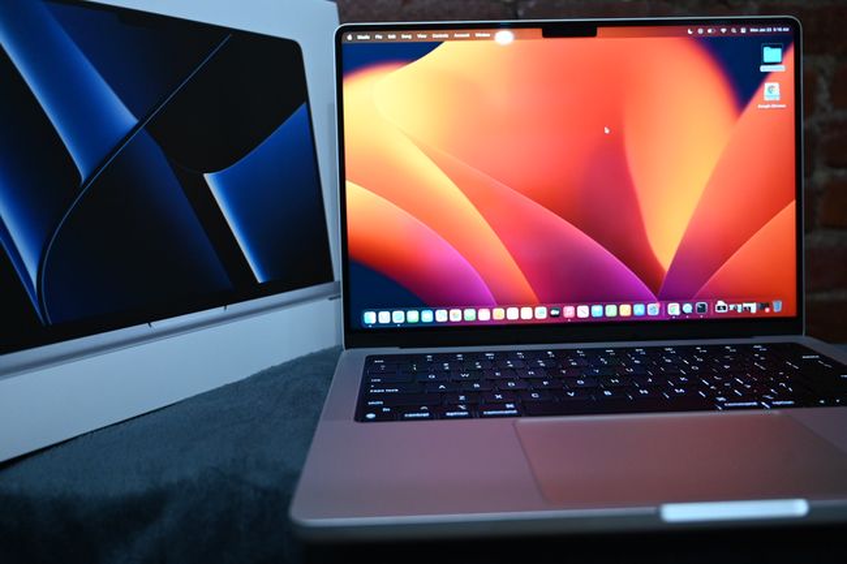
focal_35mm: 30
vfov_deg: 44.3
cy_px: 282
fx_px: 694
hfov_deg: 62.8
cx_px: 424
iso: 3200
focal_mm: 29.5
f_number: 4
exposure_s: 1/80
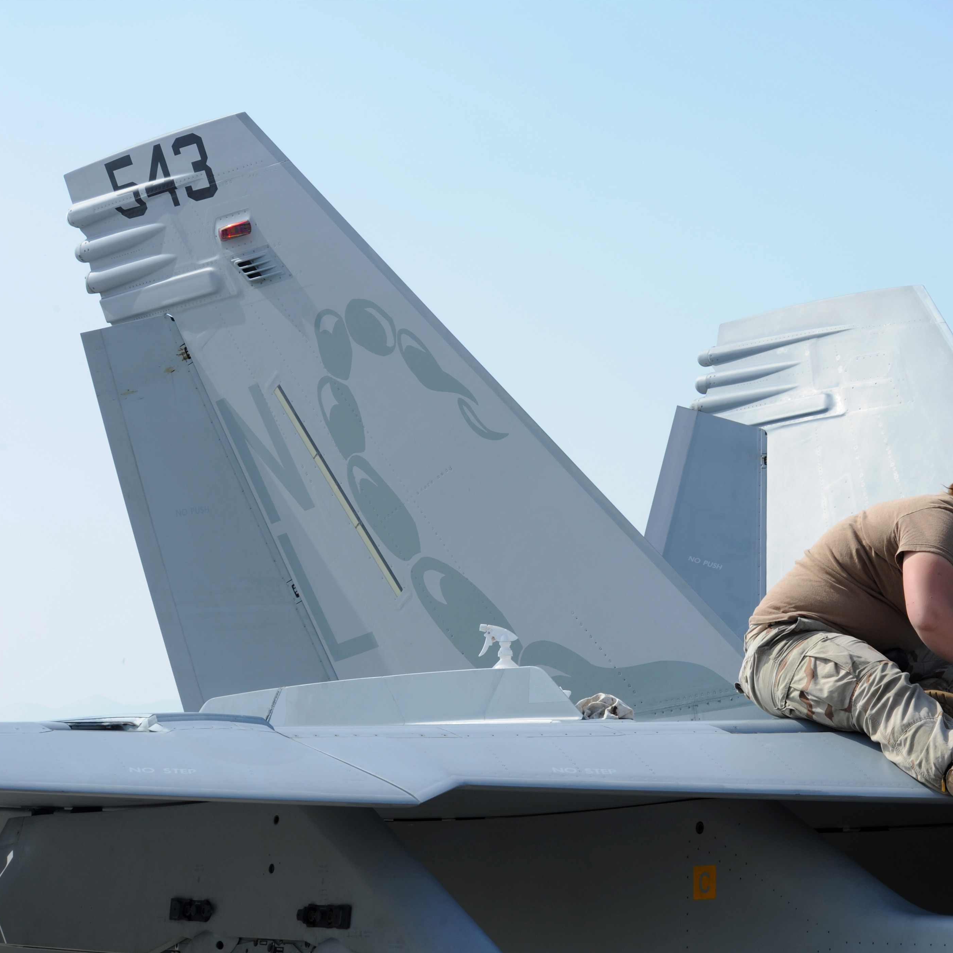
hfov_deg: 16.8
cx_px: 709
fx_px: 3208
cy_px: 479
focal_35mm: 103
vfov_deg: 16.9
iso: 200
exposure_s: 1/125
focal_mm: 80
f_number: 16
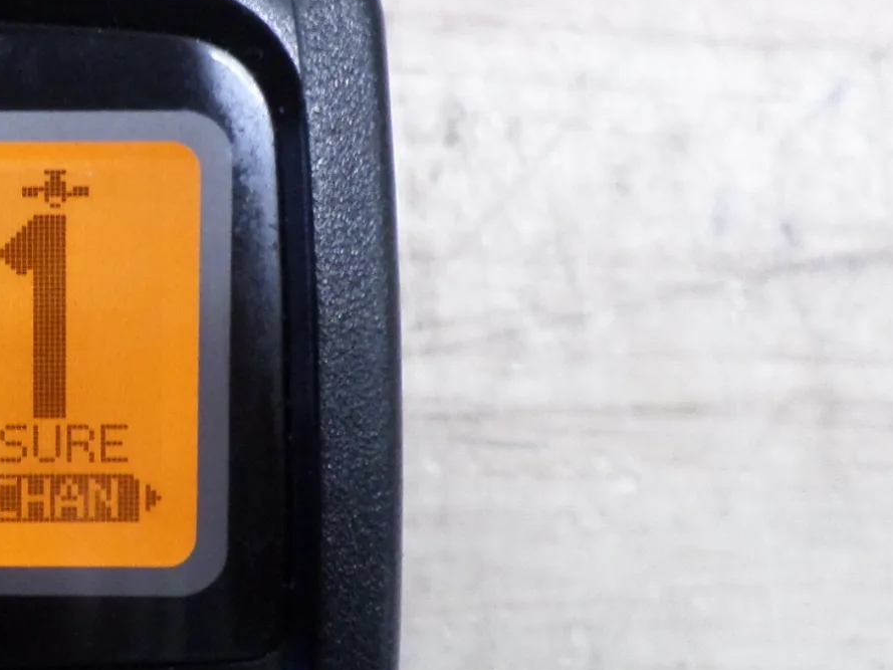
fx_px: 1858
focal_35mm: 72
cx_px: -218
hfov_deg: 24.2
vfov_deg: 20.4
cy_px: 355
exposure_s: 1/30
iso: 200
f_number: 2.5
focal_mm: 4.5
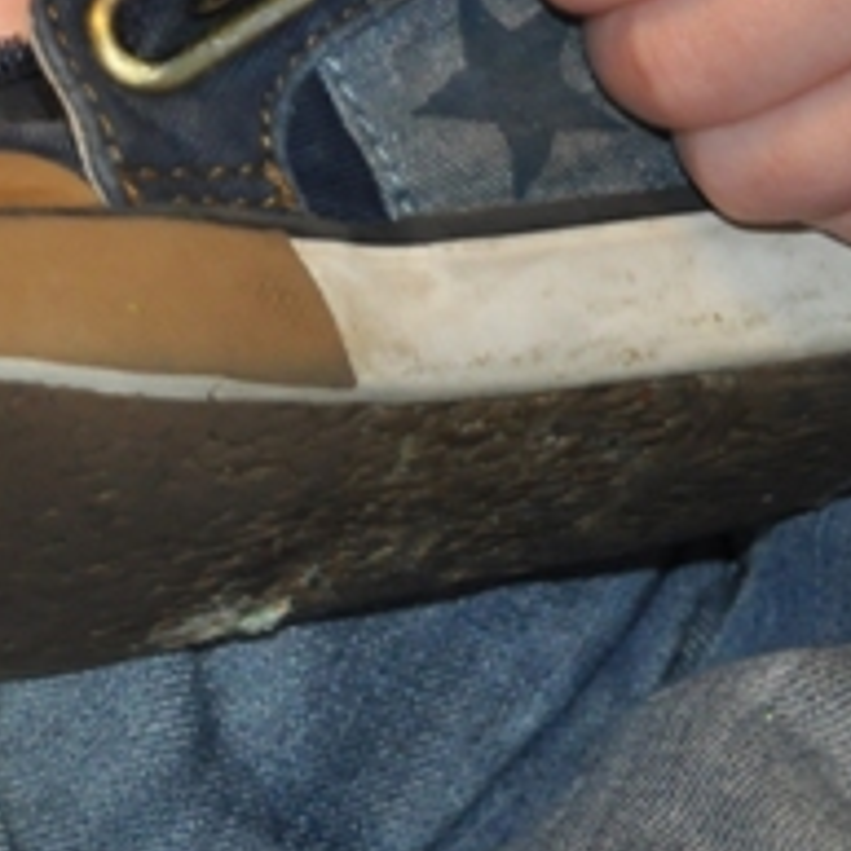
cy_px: 569
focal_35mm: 298
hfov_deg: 5.9
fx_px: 8288
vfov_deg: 5.9
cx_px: 57
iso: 800
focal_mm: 44
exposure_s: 1/60
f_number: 5.3
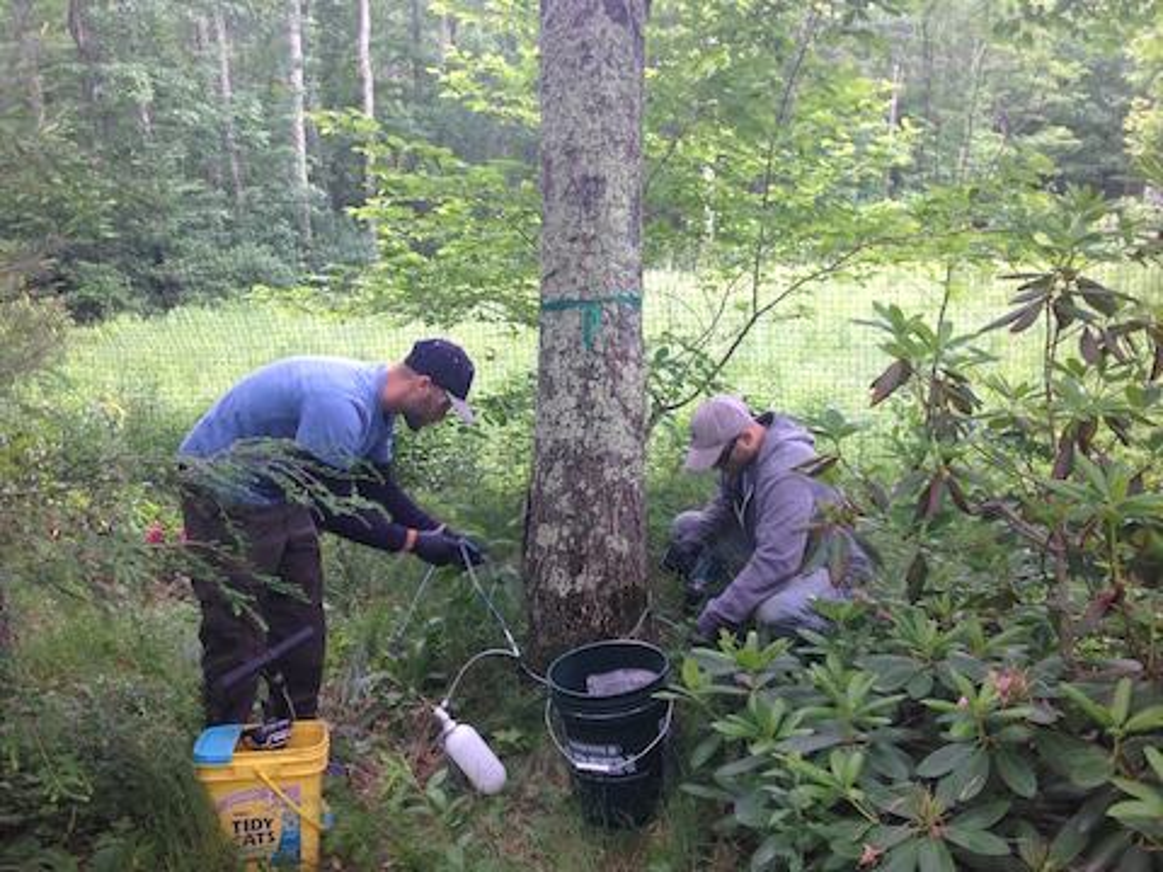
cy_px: 436
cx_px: 582
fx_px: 1176
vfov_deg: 40.7
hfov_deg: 52.6
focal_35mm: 35
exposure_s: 1/40
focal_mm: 4.28
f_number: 2.4
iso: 50
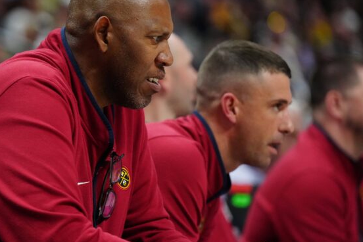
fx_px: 2581
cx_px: 72
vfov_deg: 5.4
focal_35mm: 256
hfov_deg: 8.0
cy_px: 122
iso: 5000
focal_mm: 157
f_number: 2.8
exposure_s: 1/2500
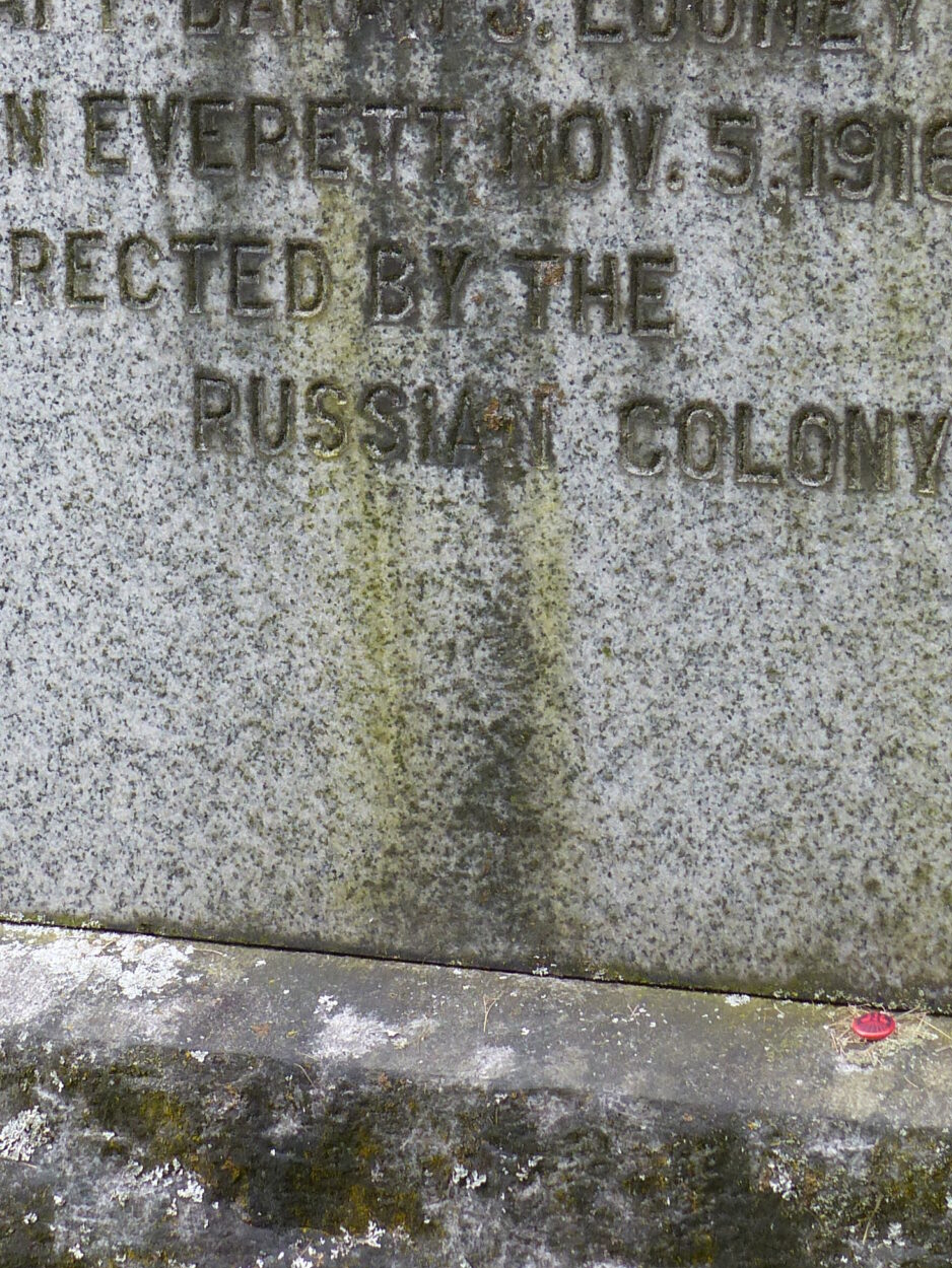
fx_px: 4729
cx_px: 325
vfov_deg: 15.3
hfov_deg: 11.5
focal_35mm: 129
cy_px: 536
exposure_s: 1/160
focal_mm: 11.4
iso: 100
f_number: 4
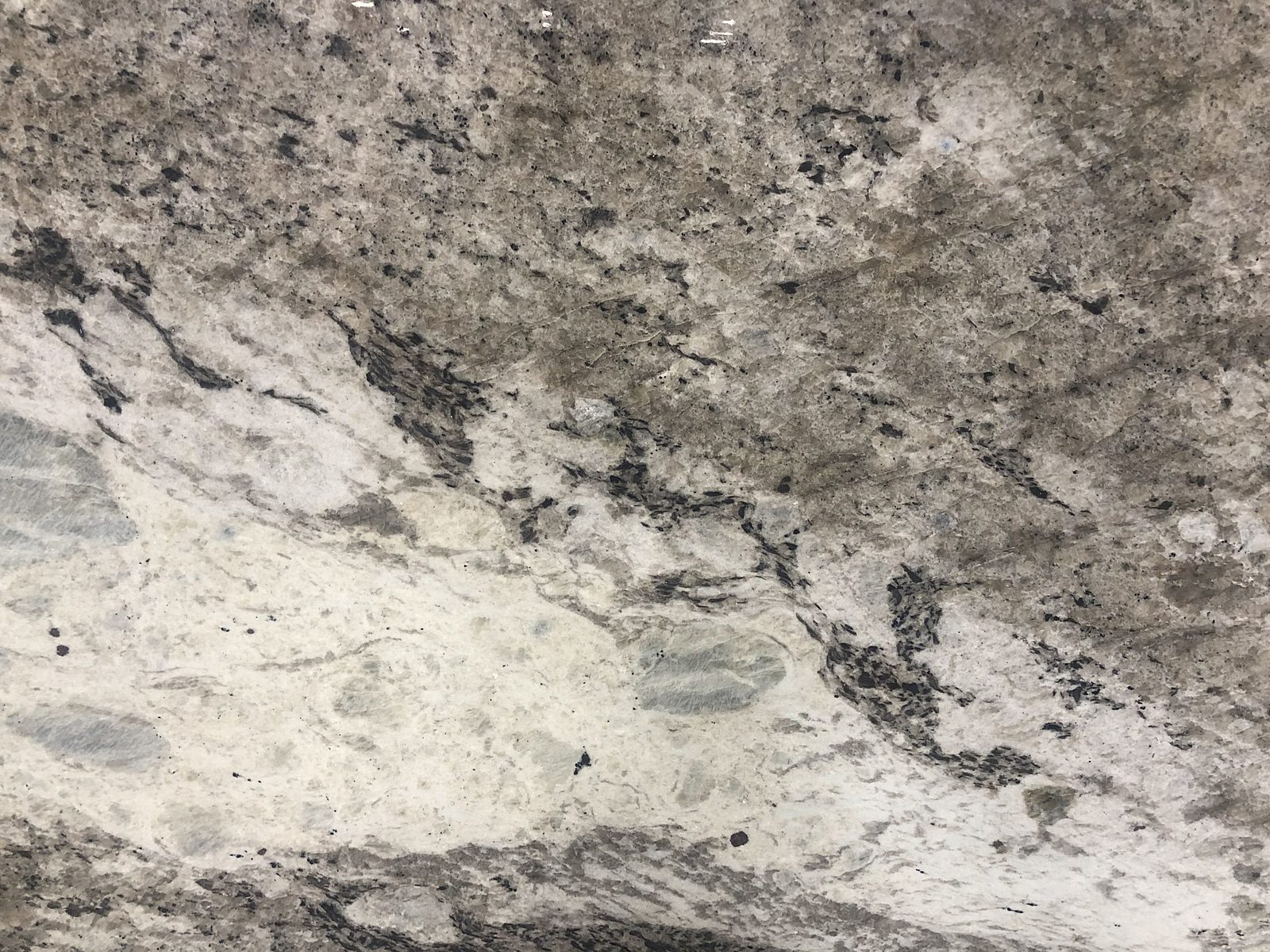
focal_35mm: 28
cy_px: 476
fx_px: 1027
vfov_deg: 49.7
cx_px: 635
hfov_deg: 63.4
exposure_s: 1/24
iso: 32
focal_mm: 4
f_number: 1.8
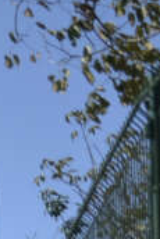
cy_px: 547
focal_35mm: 260
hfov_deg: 4.8
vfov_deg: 7.4
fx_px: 1733
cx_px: -465
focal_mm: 25
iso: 100
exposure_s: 1/800
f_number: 5
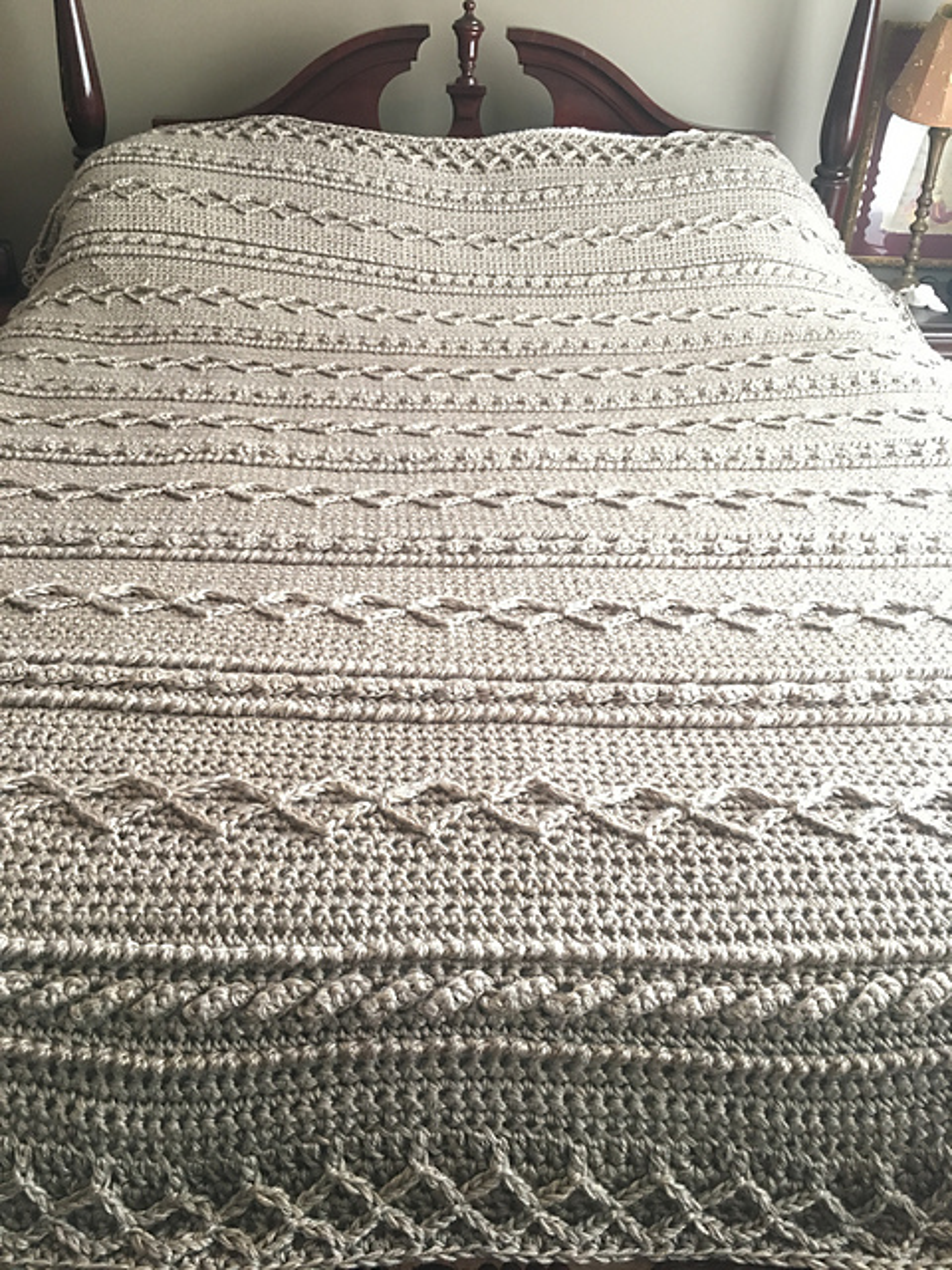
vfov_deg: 61.7
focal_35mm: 29
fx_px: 1063
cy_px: 635
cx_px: 476
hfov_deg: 48.2
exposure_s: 1/30
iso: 160
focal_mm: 4.15
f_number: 2.2
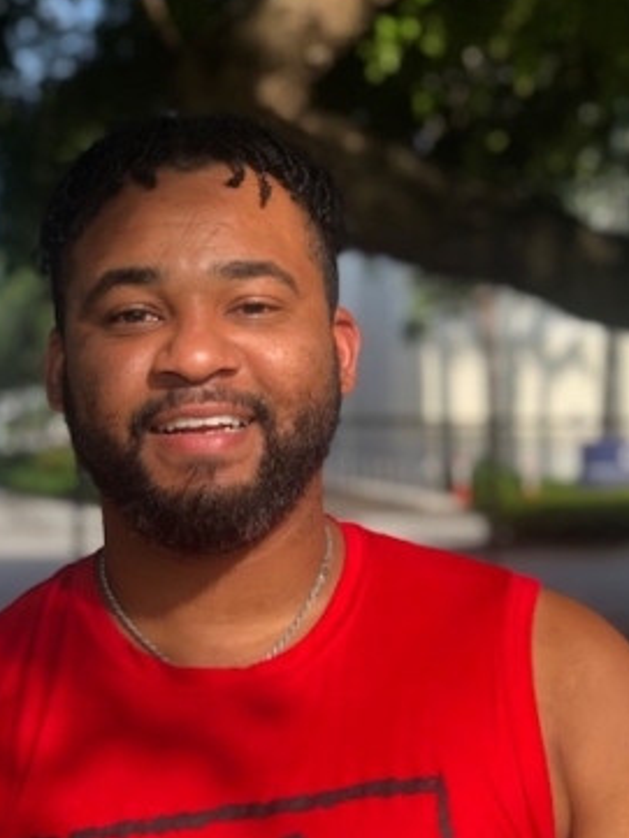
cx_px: 297
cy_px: 519
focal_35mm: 78
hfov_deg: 18.9
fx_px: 1889
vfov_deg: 24.9
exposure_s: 1/300
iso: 16
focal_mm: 6
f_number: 2.4
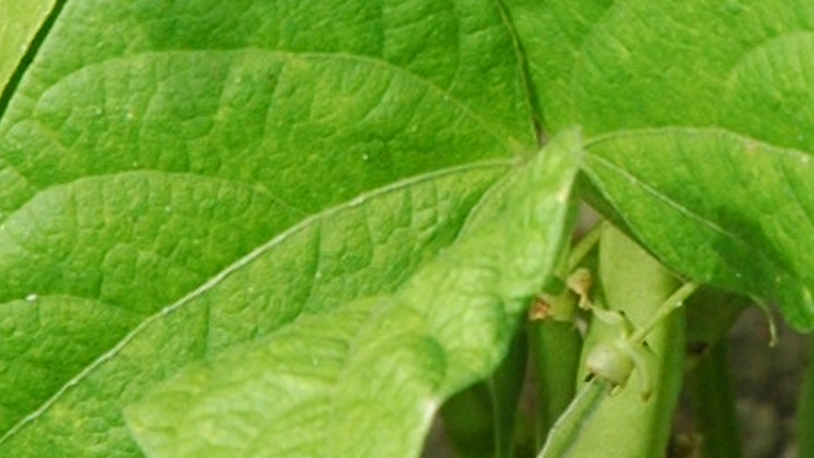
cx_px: 862
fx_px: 15523
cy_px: -810
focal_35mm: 719
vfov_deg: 1.7
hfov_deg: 3.0
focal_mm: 70
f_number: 7.1
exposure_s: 1/320
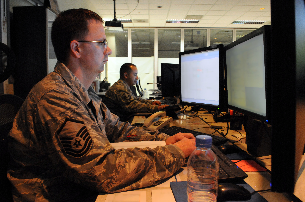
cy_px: 101
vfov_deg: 43.5
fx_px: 254
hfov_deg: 62.0
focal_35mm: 30
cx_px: 152
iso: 2500
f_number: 8
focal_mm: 20
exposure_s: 1/10
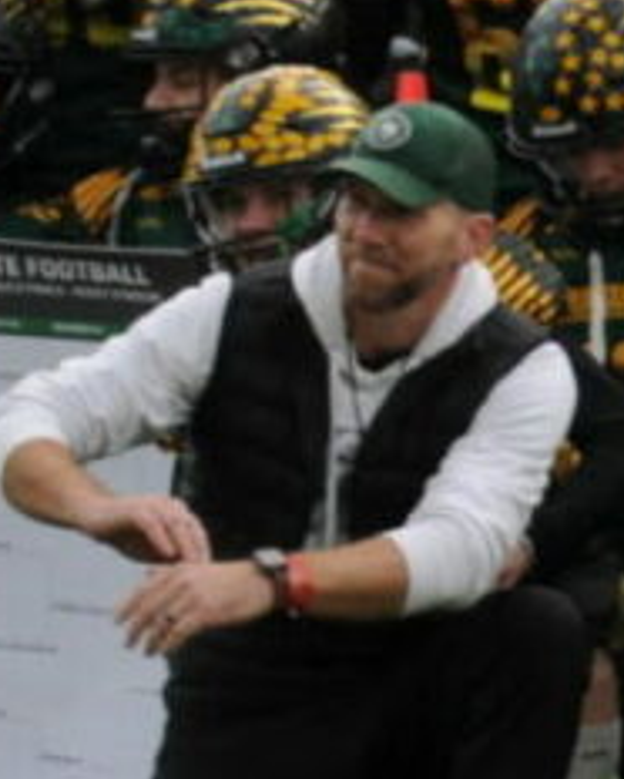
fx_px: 15009
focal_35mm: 651
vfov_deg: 3.0
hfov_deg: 2.4
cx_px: 1724
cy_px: 292
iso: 200
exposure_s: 1/200
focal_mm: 70
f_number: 7.1
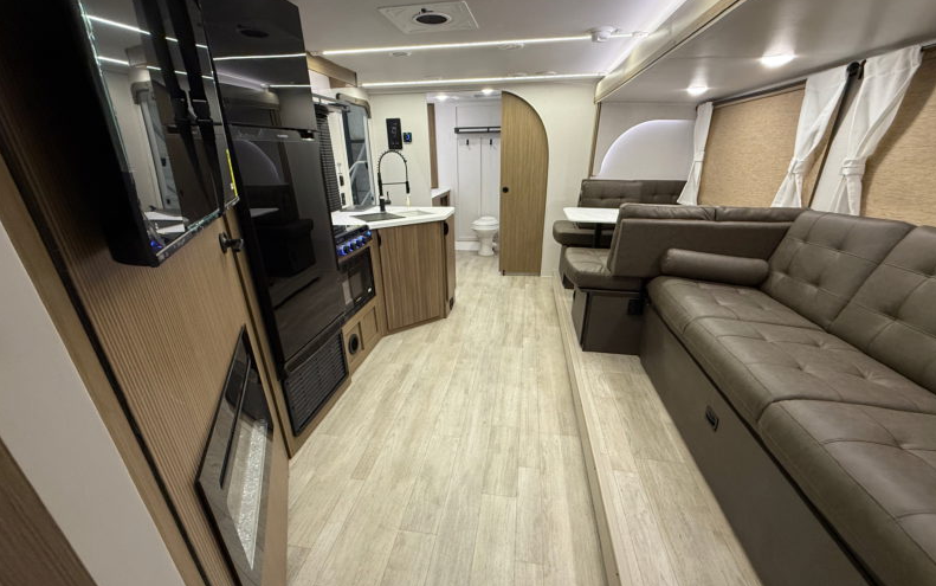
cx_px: 469
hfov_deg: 101.4
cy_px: 320
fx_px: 383
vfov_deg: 74.7
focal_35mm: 15
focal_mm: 2.22
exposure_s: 1/66
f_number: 2.2
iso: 250
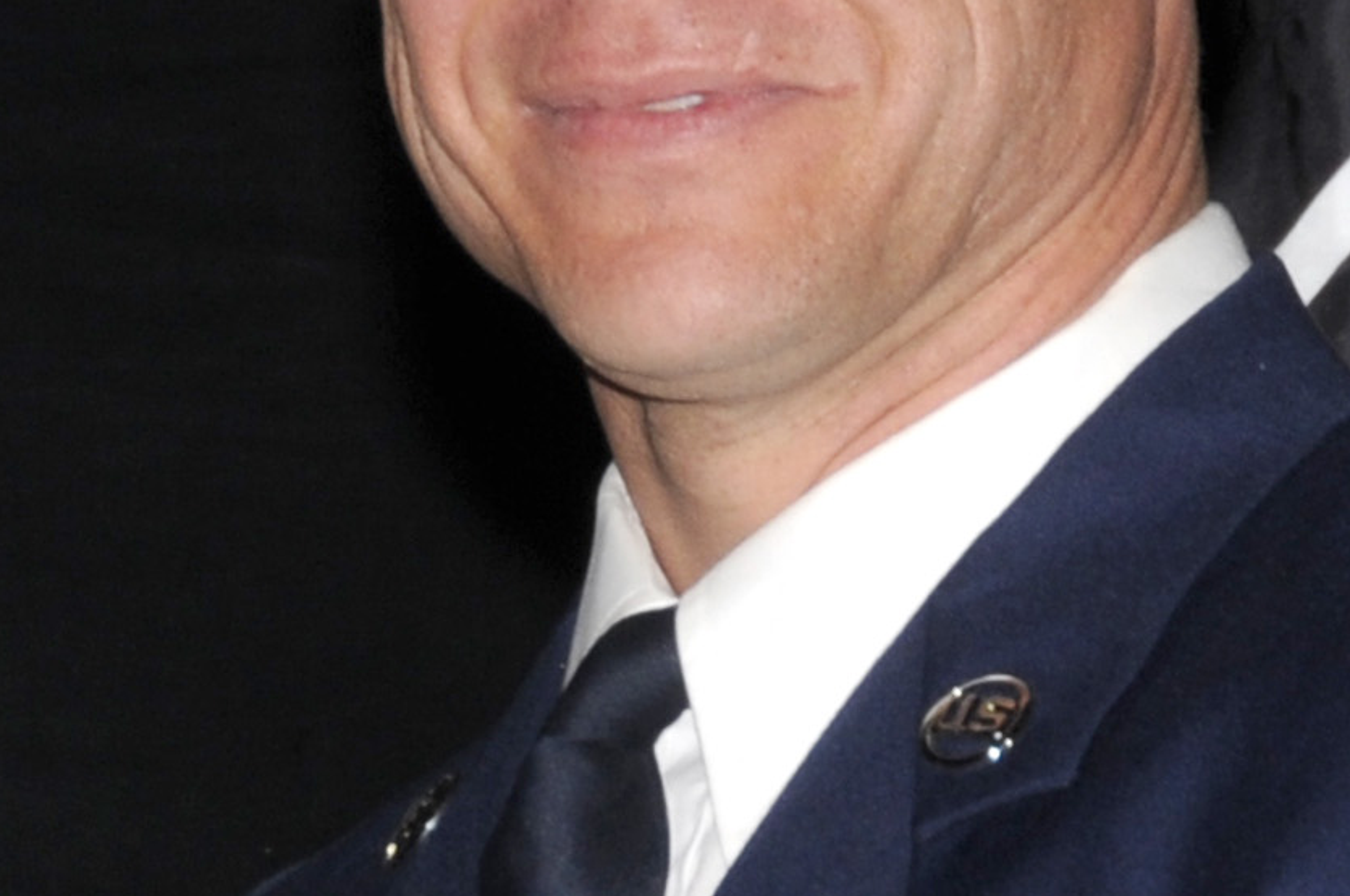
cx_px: -601
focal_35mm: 732
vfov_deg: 1.9
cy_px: 941
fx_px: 27391
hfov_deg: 2.8
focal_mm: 95
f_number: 11
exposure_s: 1/60
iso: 200
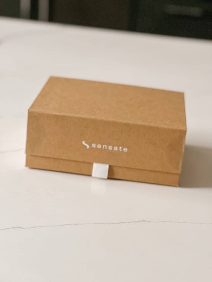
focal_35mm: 77
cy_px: 141
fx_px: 629
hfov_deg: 19.1
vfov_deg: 25.3
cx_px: 106
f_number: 2.8
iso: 250
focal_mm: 9
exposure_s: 1/40
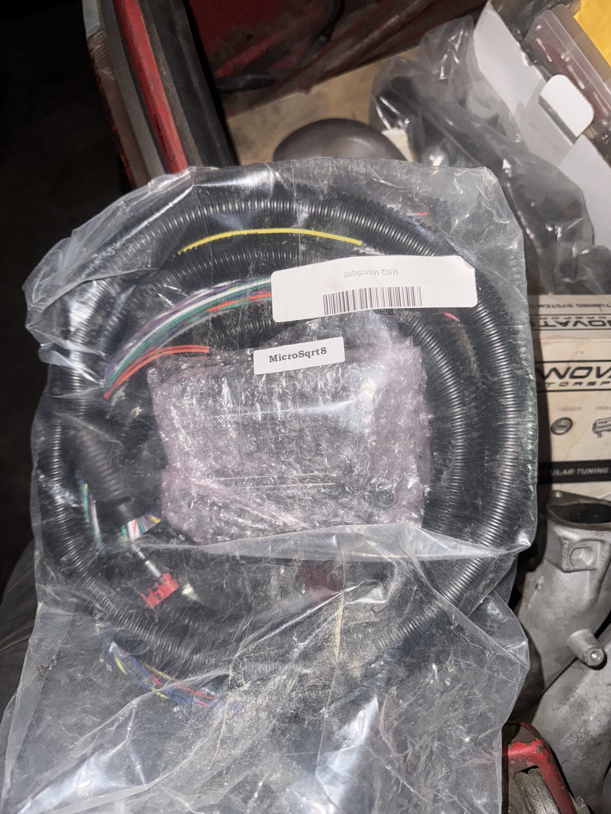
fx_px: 565
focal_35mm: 24
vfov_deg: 71.6
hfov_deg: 56.8
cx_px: 306
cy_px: 407
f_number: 1.78
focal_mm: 6.76
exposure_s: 1/4
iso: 50
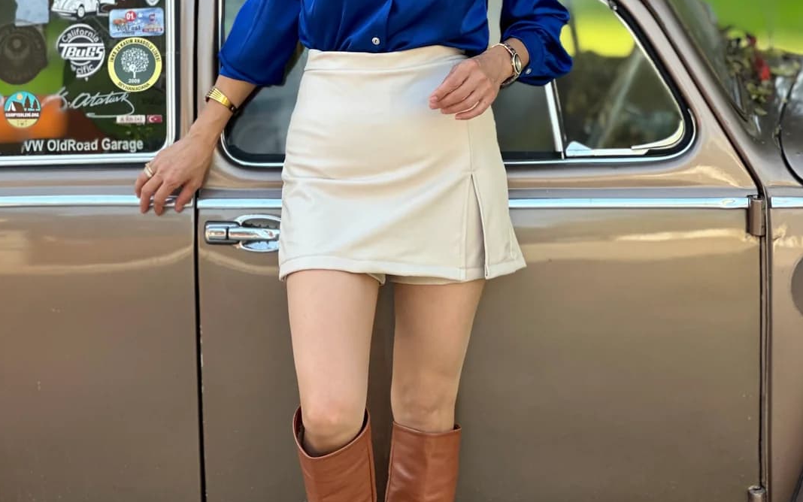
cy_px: 96
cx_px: 398
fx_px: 2408
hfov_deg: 18.9
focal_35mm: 110
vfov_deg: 11.9
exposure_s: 1/121
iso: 32
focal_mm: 9
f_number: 2.8
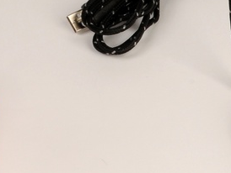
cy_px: 135
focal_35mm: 140
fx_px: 935
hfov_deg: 13.7
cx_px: 274
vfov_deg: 10.6
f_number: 20
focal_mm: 26
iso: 200
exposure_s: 1/100
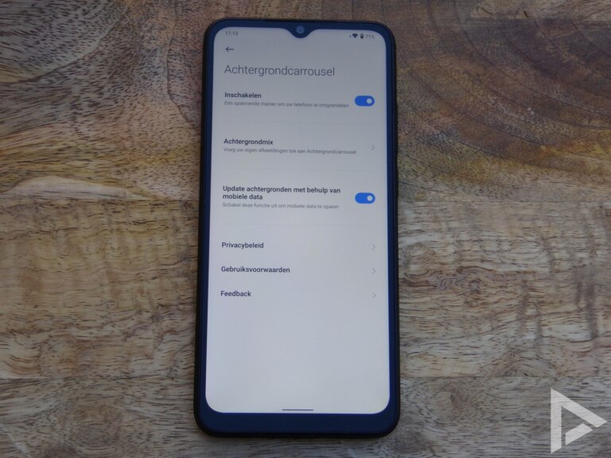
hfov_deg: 28.2
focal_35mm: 69
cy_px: 229
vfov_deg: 21.3
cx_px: 306
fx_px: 1218
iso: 125
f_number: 4.4
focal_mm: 11.7
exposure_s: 1/60
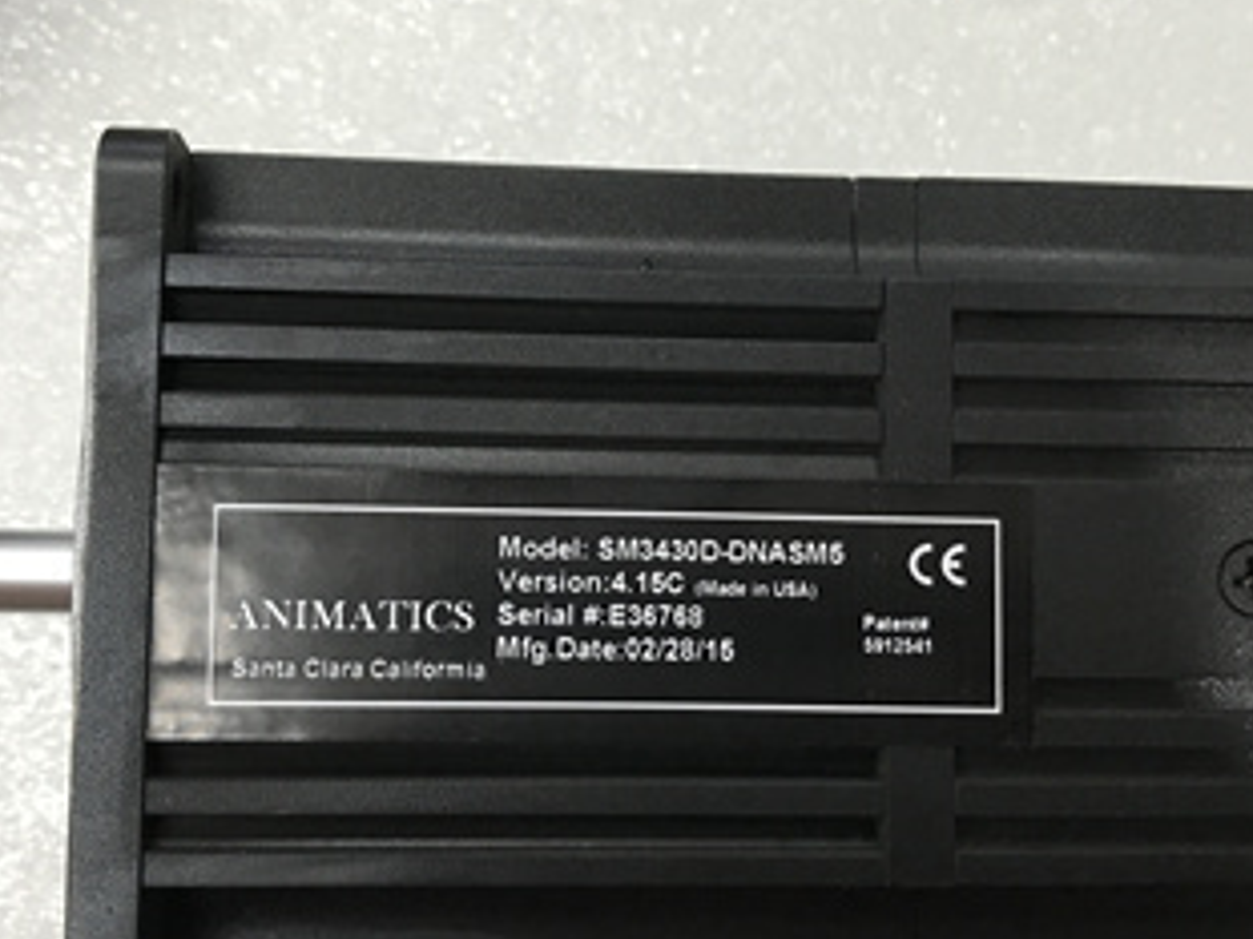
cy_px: 470
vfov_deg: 32.2
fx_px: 1628
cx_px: 641
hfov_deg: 42.1
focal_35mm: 45
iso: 32
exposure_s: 1/33
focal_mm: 3.99
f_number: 1.8
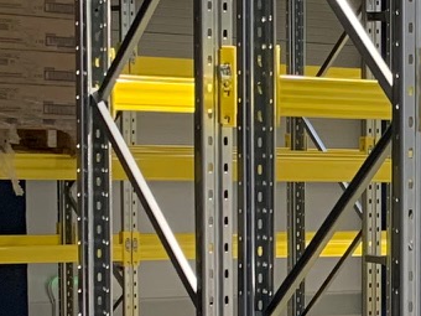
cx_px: 1046
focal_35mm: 154
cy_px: 340
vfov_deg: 9.5
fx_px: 1873
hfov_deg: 10.7
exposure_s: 1/60
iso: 125
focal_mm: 4.25
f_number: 1.8
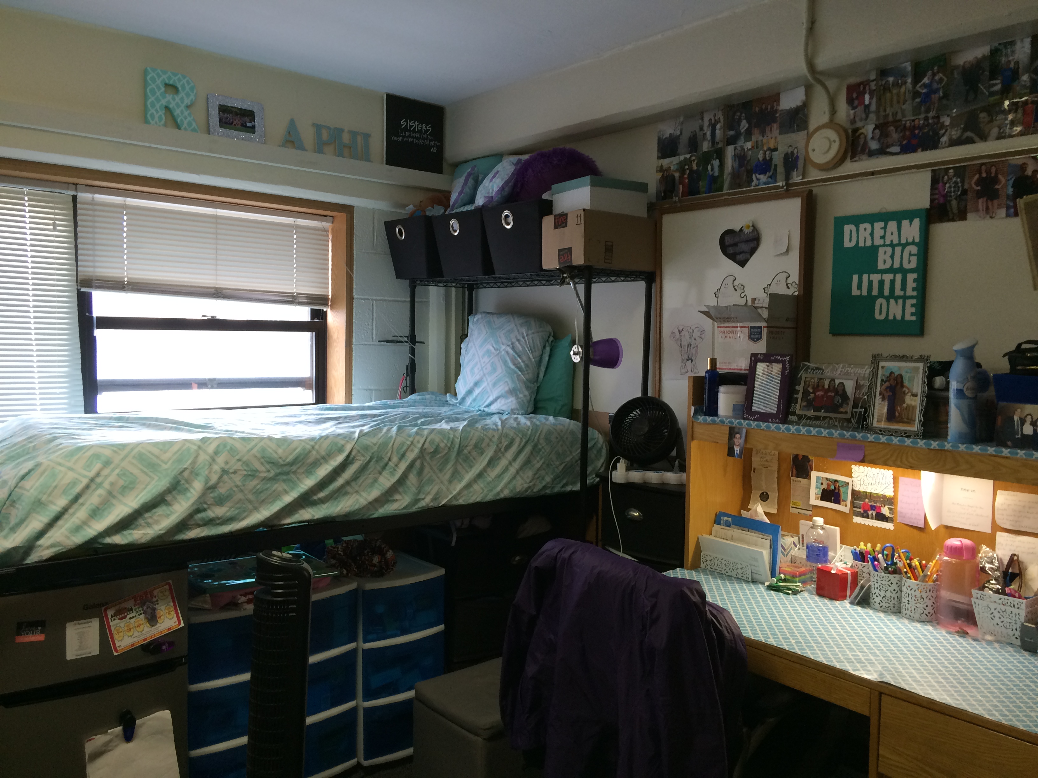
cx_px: 519
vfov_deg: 48.2
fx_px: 870
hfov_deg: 61.7
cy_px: 389
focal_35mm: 29
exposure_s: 1/30
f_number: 2.2
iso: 80
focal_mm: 4.15
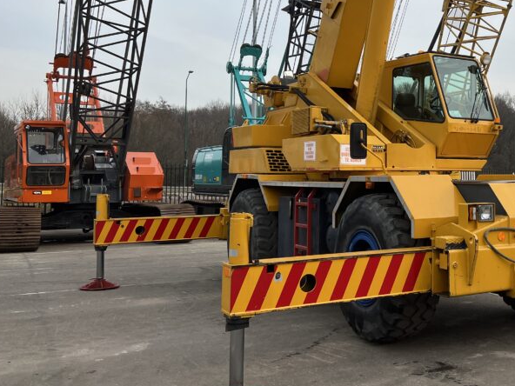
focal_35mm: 45
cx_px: 421
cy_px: 128
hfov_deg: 40.2
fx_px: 669
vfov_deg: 31.9
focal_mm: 5.7
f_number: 1.5
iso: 50
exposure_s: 1/3077
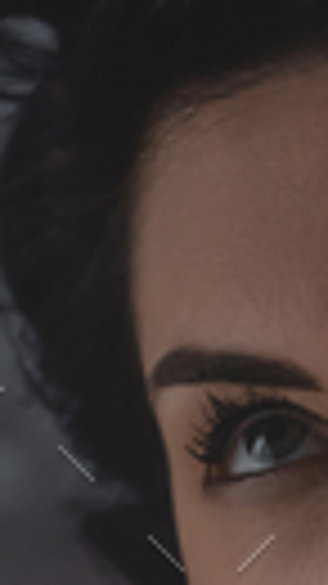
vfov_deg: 5.9
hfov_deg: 3.4
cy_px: 1238
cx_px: 189
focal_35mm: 355
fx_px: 5496
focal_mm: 50
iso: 250
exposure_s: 1/200
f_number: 3.2
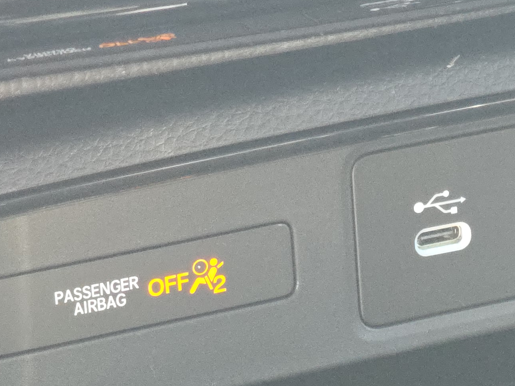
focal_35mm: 213
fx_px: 3169
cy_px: 508
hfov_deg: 9.3
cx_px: 440
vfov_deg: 6.9
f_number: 2.4
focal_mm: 7.9
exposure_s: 1/120
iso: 320
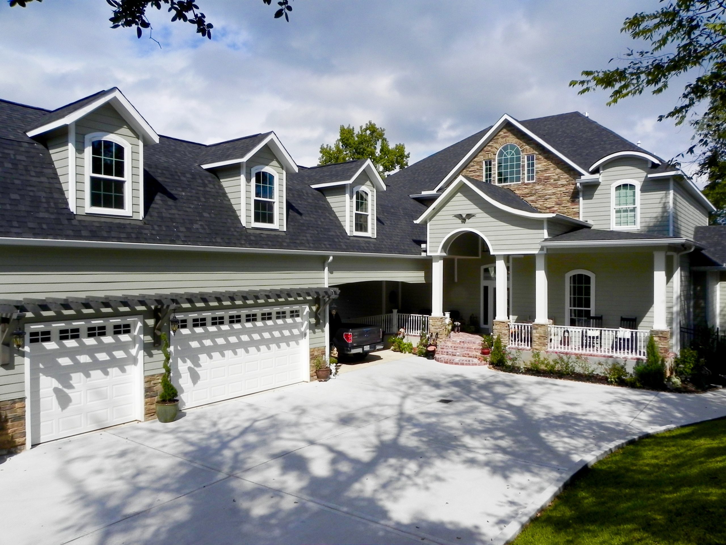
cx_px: 363
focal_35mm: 26
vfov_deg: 53.1
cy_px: 272
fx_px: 545
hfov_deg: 67.3
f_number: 8
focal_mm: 4.6
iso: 160
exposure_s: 1/674
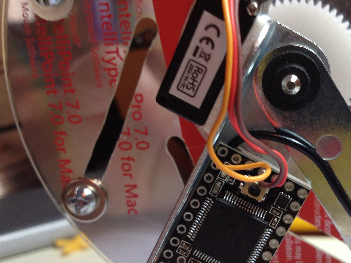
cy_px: 178
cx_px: 260
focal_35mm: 57
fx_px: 578
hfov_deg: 33.2
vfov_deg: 25.5
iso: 64
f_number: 2.4
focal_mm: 4.28
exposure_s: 1/20
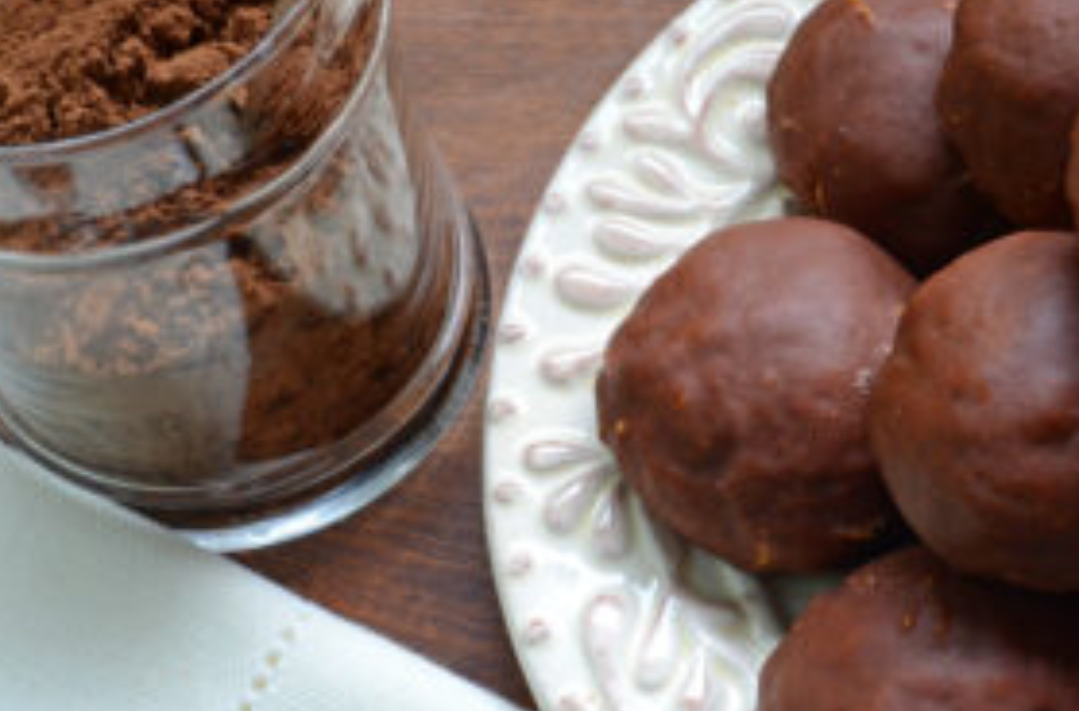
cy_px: 558
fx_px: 2509
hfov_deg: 24.1
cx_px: 762
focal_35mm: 84
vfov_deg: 16.0
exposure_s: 1/13
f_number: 10
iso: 400
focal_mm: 26
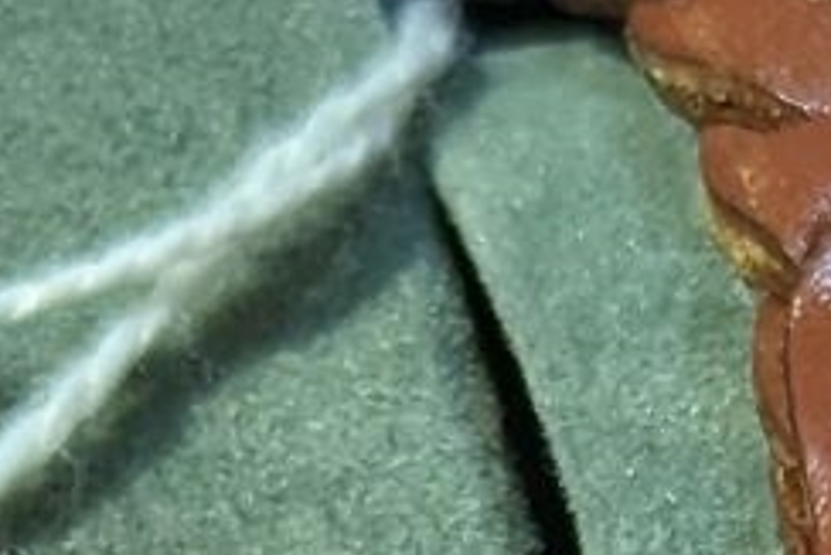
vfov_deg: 3.2
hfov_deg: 4.9
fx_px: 9654
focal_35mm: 418
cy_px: 1890
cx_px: 1189
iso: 92
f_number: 1.85
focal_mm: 6.81
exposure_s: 1/99.9
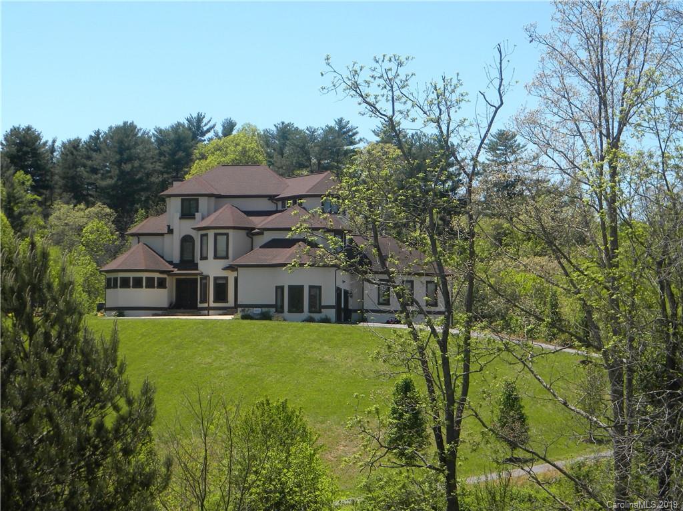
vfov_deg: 17.8
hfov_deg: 23.6
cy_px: 256
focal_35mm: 83
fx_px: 1637
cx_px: 342
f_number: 4.5
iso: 80
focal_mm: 15.1
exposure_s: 1/425
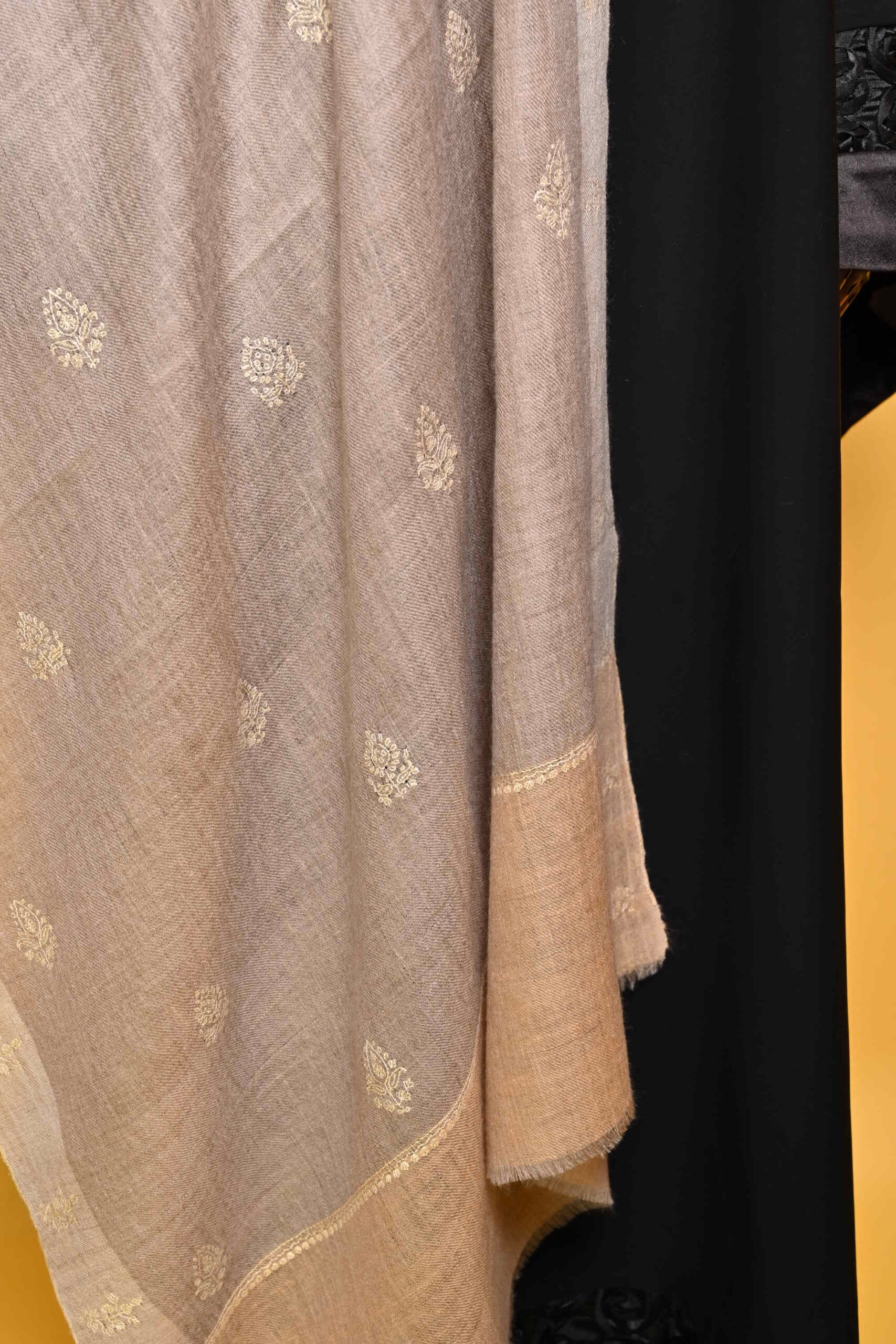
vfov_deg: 36.9
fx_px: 2016
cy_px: 672
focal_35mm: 54
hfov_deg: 25.1
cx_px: 448
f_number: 7.1
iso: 800
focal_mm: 54
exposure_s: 1/125
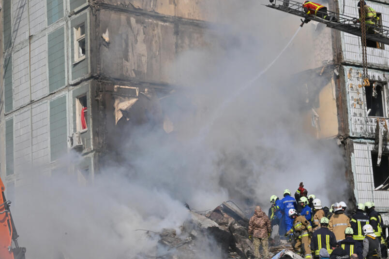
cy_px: 136
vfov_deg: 17.5
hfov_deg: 25.9
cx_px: 233
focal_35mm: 78
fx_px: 843
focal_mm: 64
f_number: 18
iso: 400
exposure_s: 1/800
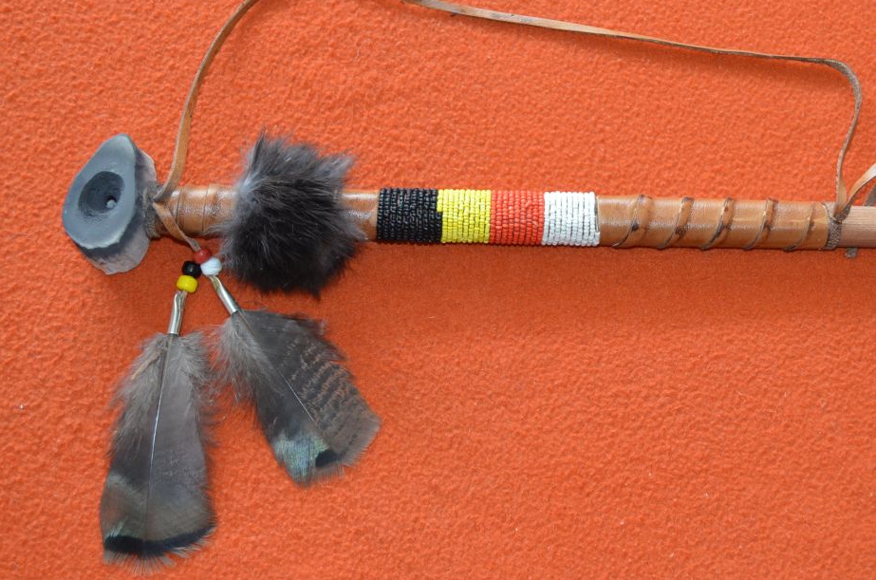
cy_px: 262
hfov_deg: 35.6
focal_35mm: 56
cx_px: 534
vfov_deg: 24.1
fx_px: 1360
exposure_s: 1/60
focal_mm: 28
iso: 1800
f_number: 4.5
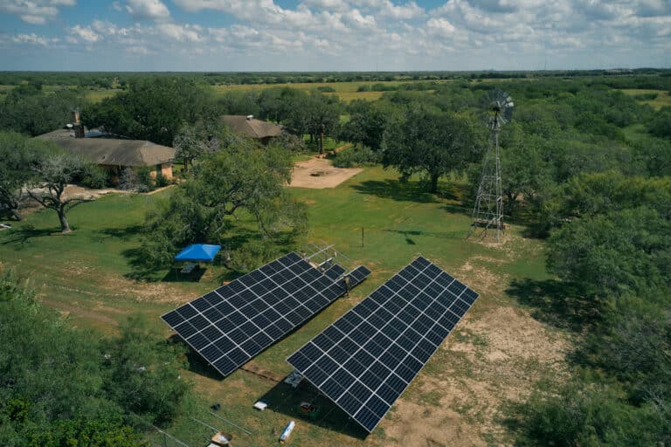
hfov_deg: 65.5
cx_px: 336
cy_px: 224
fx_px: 522
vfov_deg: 46.4
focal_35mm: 28
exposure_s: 1/800
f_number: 4.5
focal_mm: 10.26
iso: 100
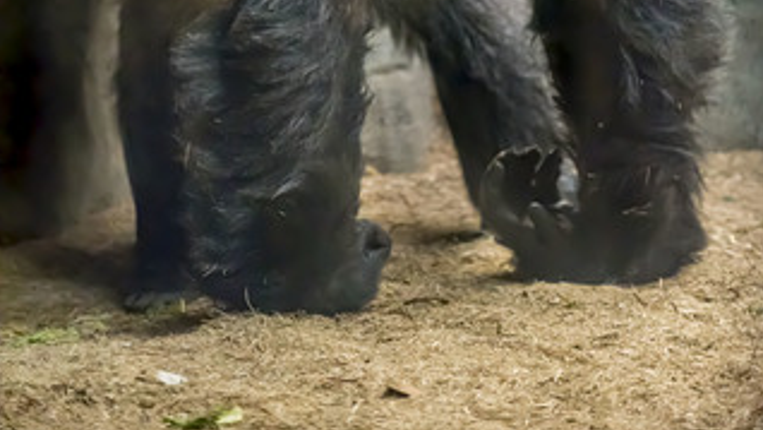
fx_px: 5443
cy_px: -135
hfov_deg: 8.0
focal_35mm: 269
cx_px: 382
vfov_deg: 4.5
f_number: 2.8
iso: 12800
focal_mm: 170
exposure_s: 1/320
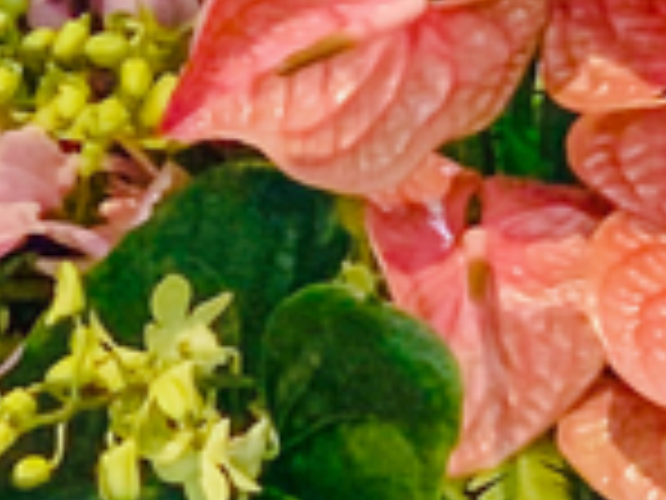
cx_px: 670
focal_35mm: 359
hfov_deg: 5.5
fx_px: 6907
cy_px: 356
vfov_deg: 4.1
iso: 320
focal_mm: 6
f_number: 2.4
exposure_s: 1/60
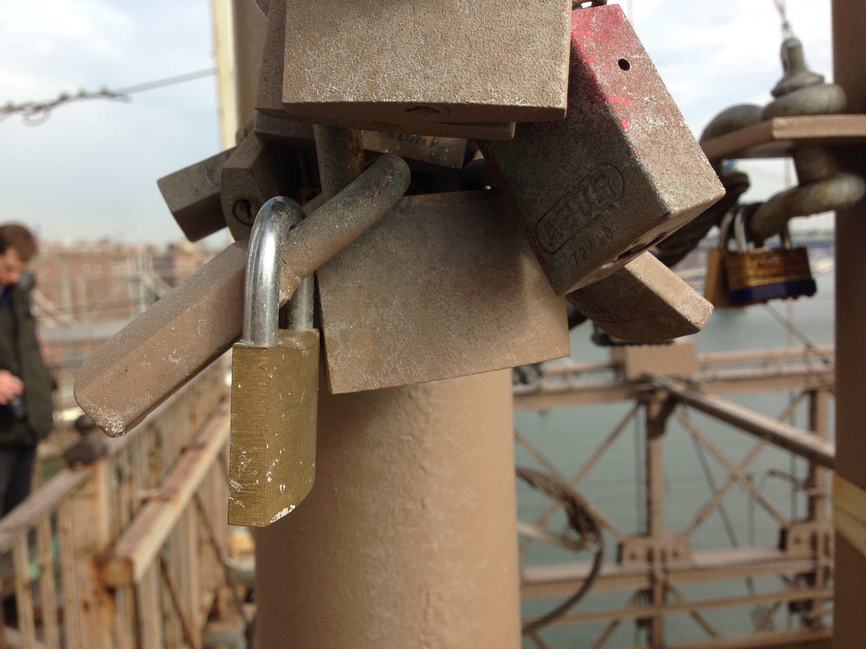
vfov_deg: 42.9
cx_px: 433
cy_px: 324
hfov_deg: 55.4
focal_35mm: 33
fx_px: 826
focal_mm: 4.12
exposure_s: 1/834
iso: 50
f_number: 2.4
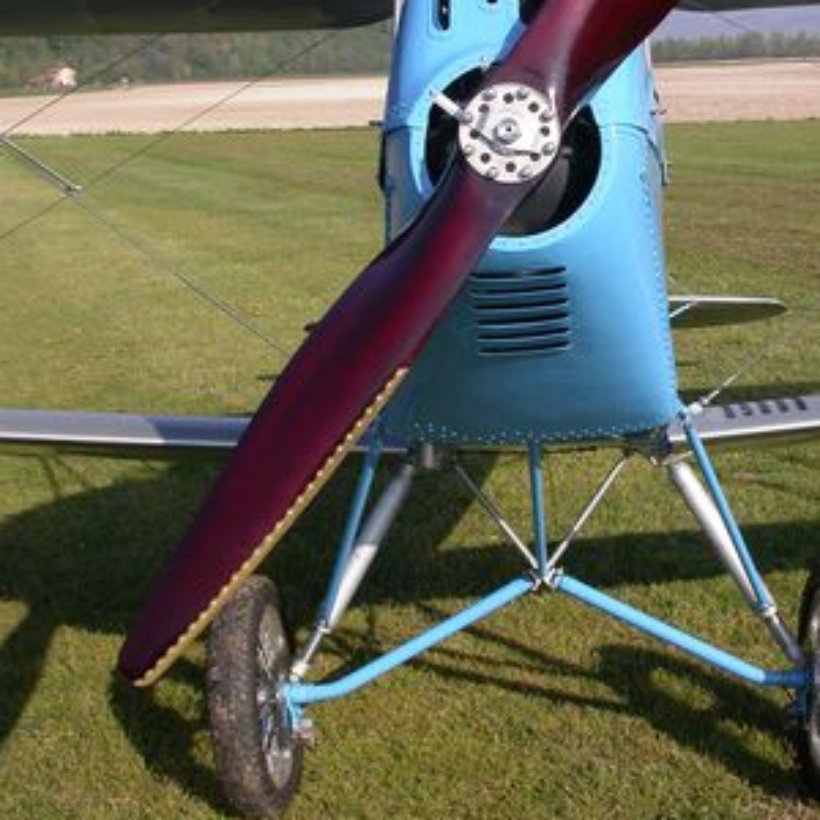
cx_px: 510
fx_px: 1501
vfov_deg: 30.0
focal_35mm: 56
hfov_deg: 30.4
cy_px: 191
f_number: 3.7
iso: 100
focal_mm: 7.85
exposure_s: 1/1176
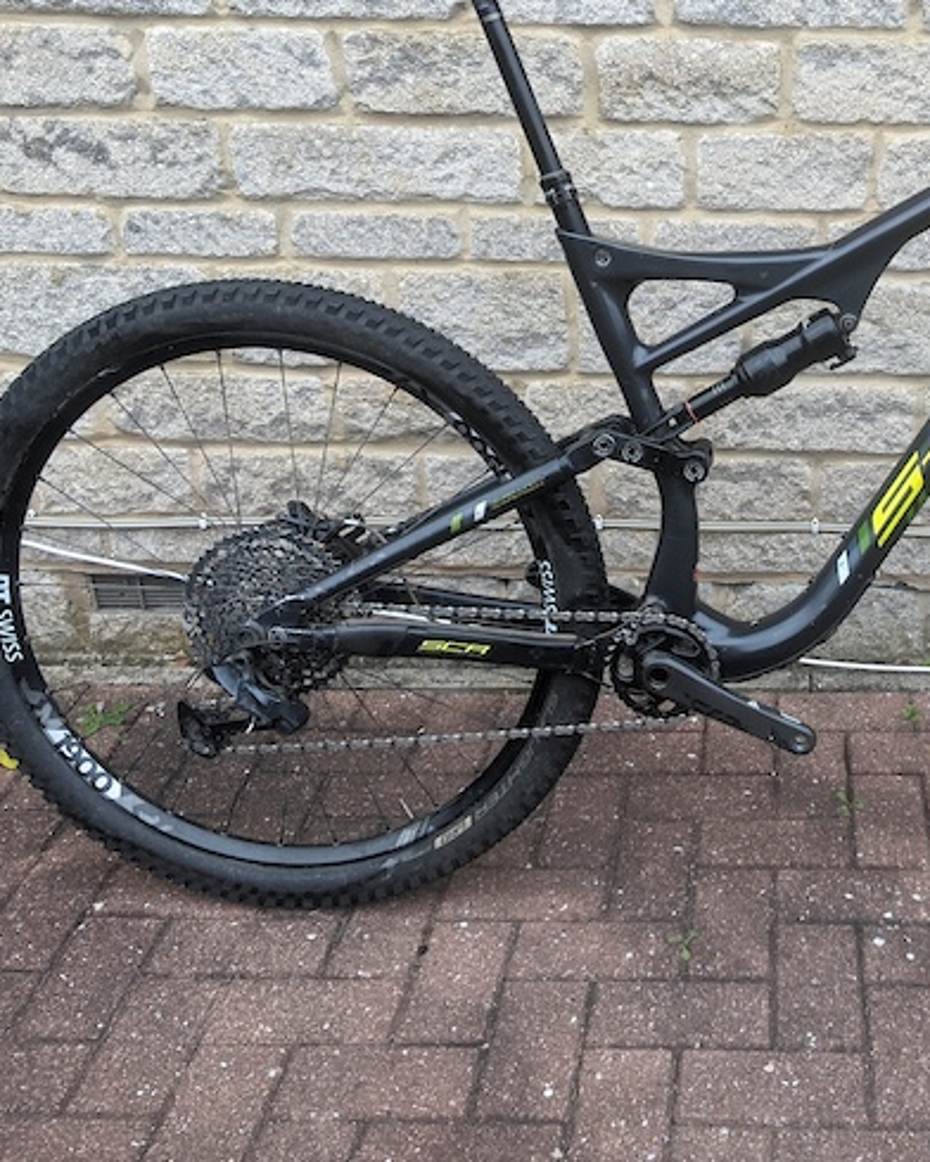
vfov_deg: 42.7
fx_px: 1479
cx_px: 790
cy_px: 481
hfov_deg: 33.5
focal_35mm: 43
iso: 82
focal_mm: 4.44
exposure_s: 1/125
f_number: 1.8
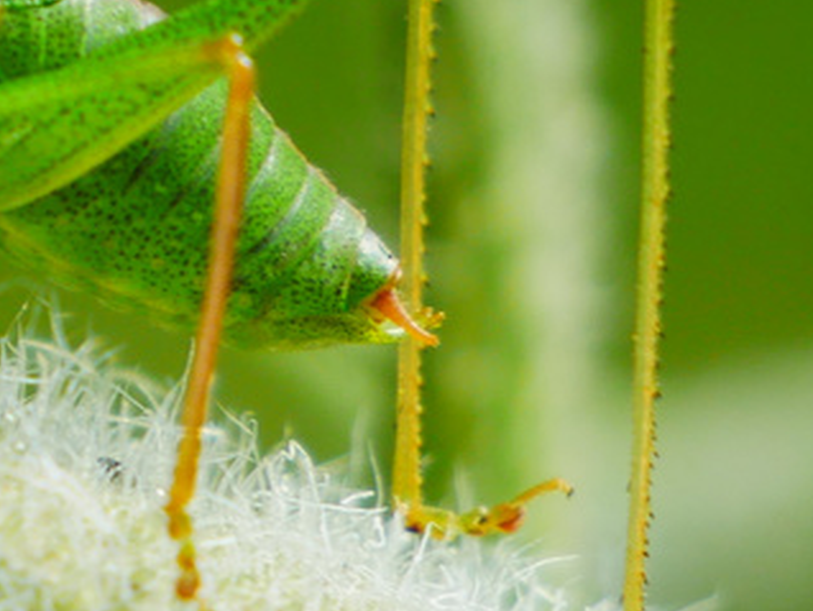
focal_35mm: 542
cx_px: -644
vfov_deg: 2.7
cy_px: 220
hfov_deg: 3.6
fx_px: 12739
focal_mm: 60
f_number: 6.3
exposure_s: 1/250
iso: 200
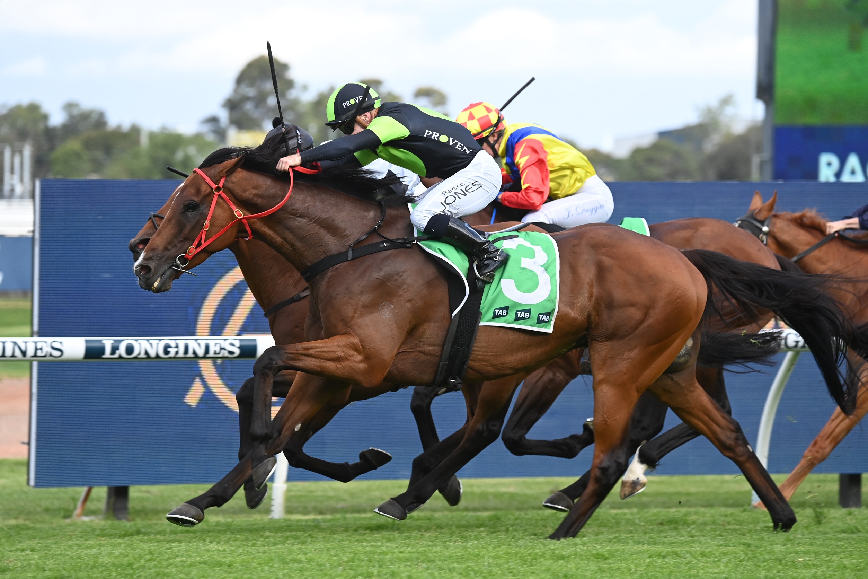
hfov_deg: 8.6
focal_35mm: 240
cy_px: 290
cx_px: 434
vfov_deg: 5.7
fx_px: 5787
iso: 900
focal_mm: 240
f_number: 5.6
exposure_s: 1/1250
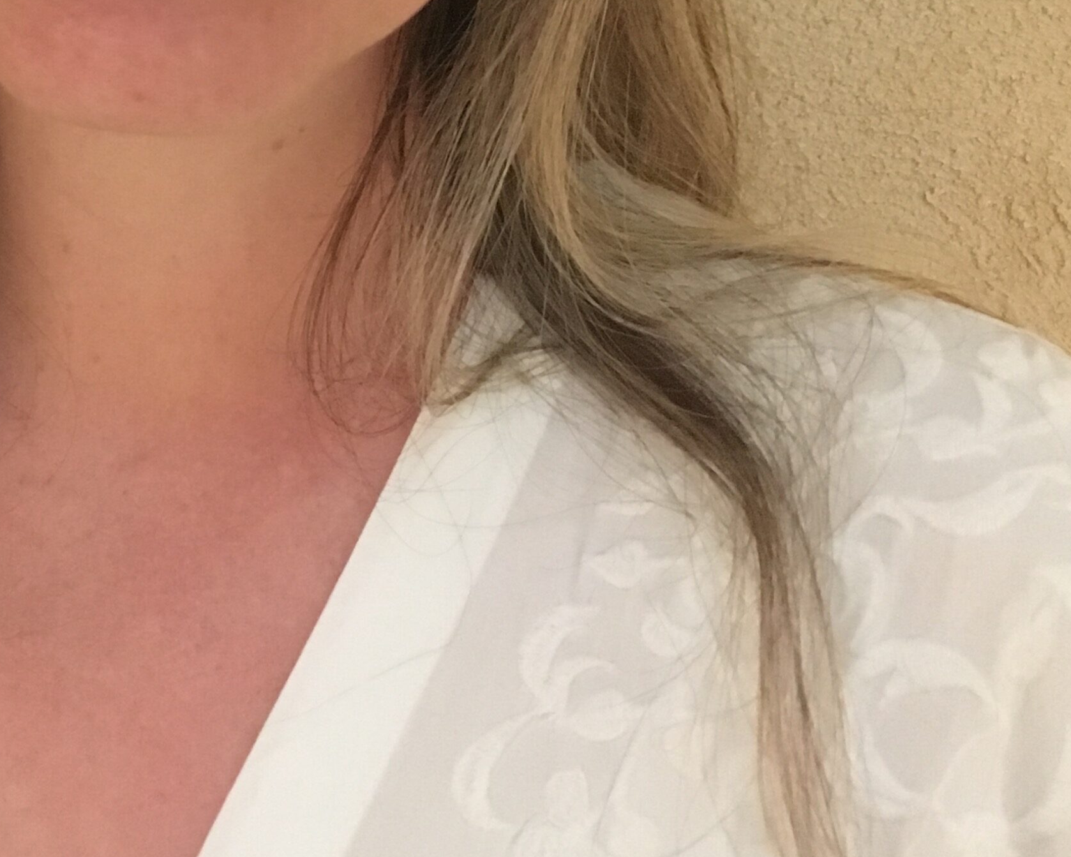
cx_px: 230
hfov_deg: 27.4
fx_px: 2156
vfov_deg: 21.8
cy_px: 34
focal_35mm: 68
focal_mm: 4.15
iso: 640
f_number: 2.2
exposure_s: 1/17
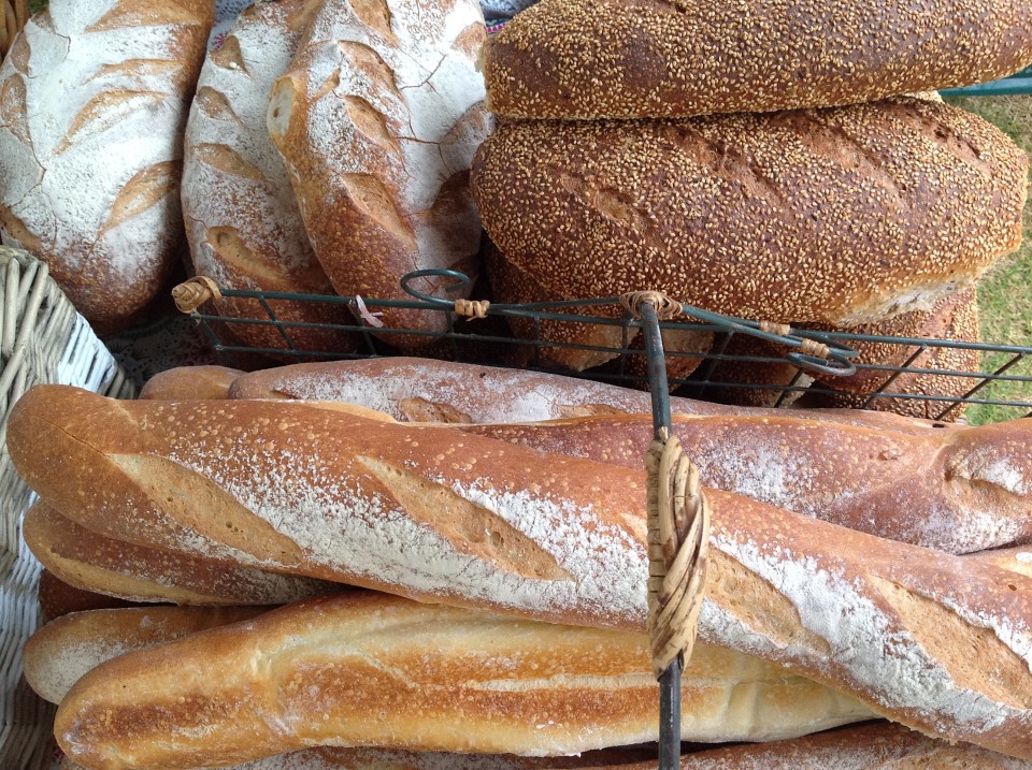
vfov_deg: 40.6
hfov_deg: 52.7
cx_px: 516
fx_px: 1042
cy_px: 385
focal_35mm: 35
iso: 125
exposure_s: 1/120
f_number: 2.4
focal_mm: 4.28
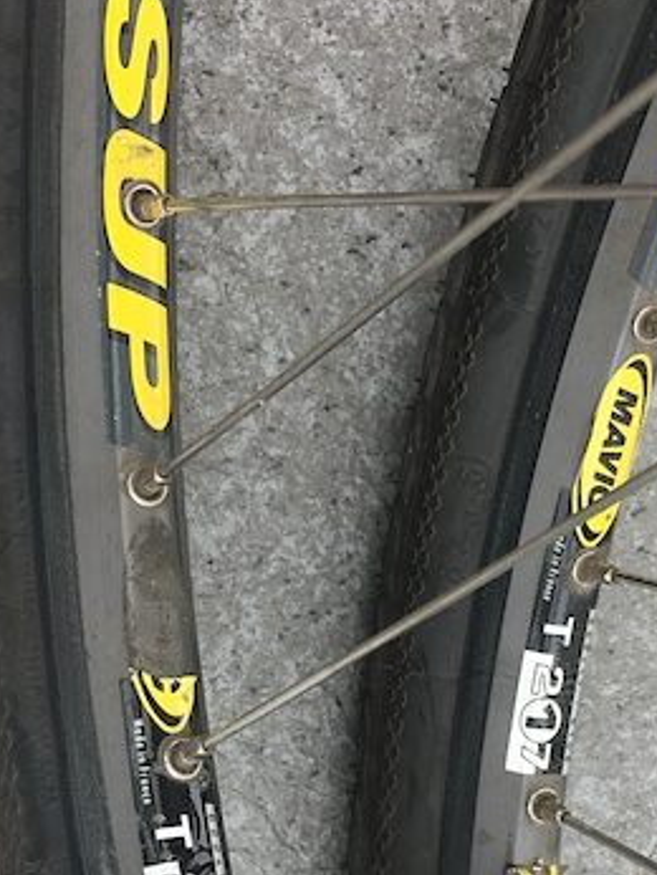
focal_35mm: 67
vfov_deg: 28.3
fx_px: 1693
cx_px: 394
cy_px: 716
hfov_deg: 21.9
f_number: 2.2
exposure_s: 1/349
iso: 25
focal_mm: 4.15
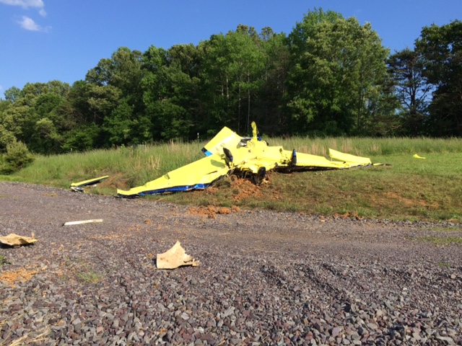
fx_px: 387
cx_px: 231
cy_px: 173
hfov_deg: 61.7
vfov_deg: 48.2
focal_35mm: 29
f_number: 2.2
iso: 32
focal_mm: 4.15
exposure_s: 1/1642
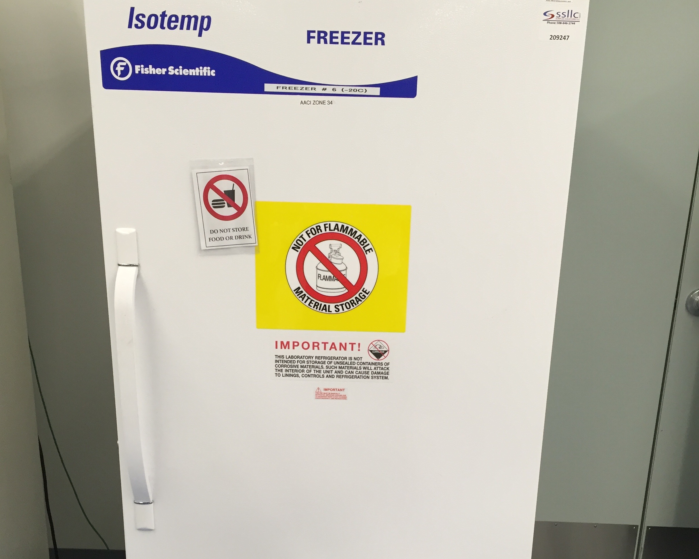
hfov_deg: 47.9
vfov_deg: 38.7
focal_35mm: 38
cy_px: 379
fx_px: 786
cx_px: 348
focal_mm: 4.15
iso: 32
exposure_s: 1/30
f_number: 2.2
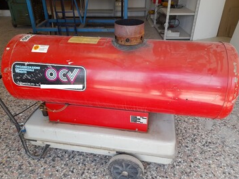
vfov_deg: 49.8
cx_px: 120
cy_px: 85
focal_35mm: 28
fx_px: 193
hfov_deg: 63.4
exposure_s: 1/50
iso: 20
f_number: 2
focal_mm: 4.6
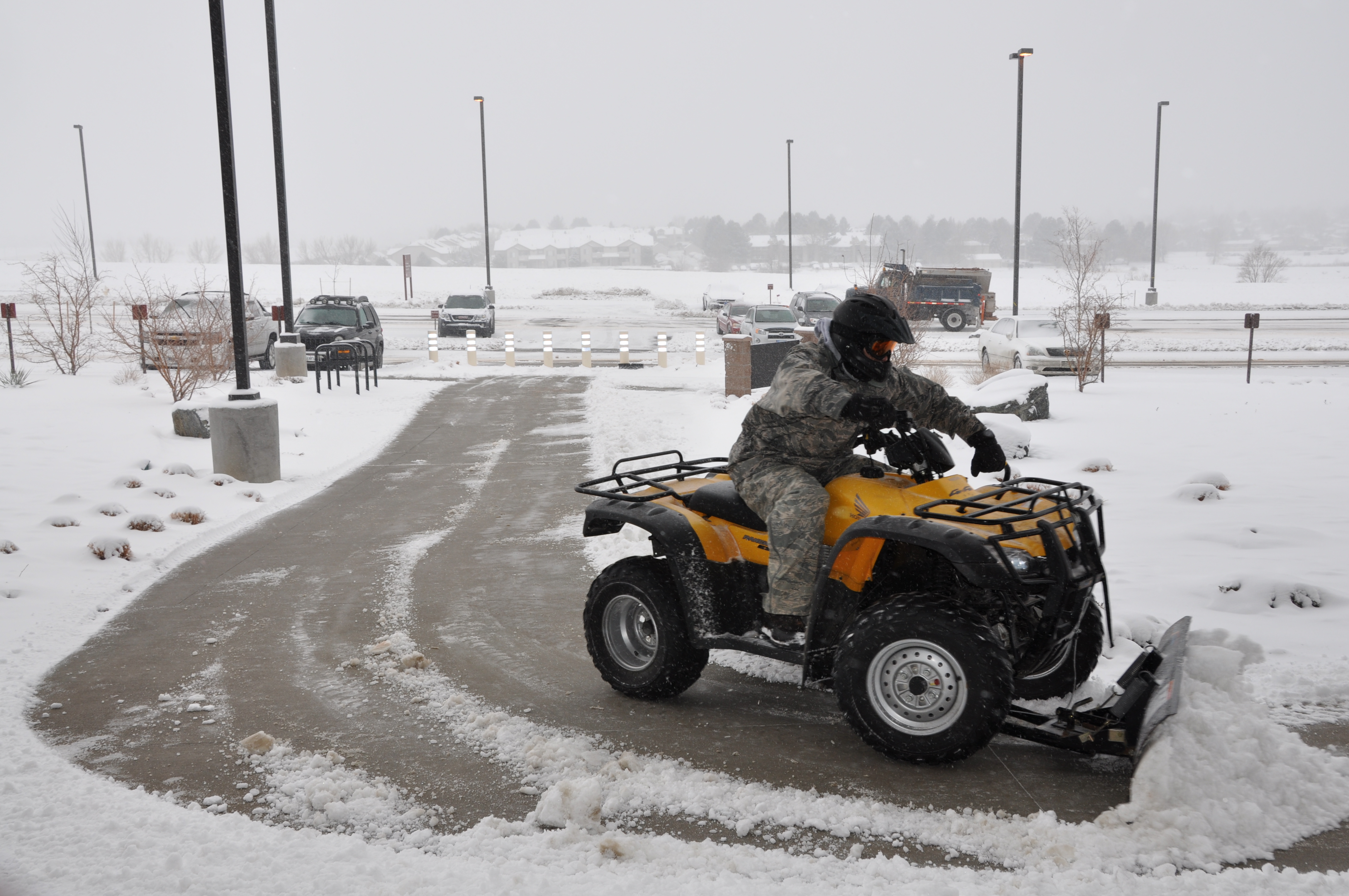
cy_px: 448
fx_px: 1347
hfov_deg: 53.2
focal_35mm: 36
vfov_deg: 36.8
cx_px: 674
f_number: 9
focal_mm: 24
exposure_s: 1/200
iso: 200
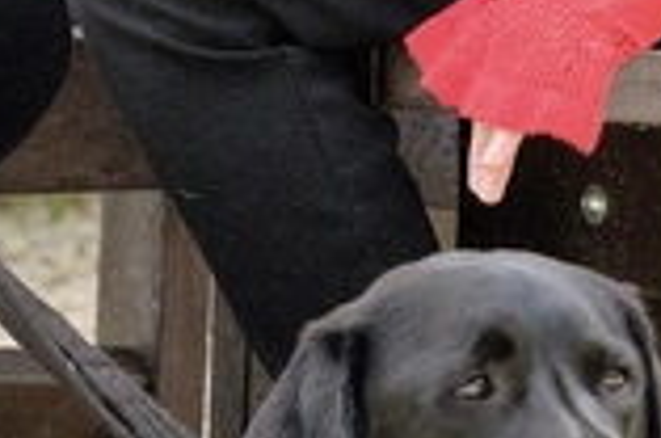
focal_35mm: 746
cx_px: 171
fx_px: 13670
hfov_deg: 2.8
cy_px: -185
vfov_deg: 1.8
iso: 2000
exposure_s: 1/3200
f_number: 6.3
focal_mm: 105
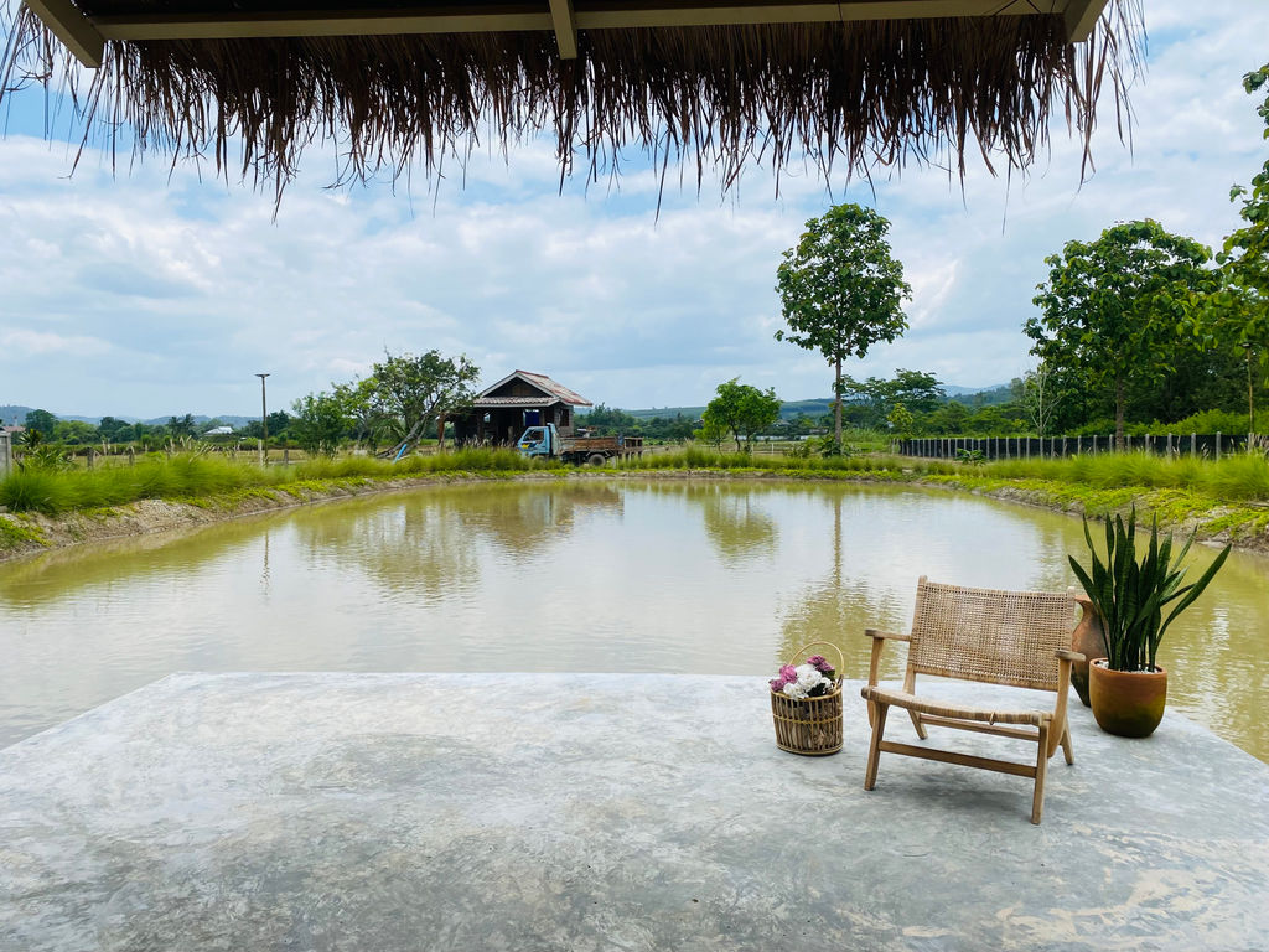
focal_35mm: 26
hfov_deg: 67.3
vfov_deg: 53.1
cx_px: 634
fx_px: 953
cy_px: 476
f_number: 1.8
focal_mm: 4.25
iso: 32
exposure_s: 1/3984
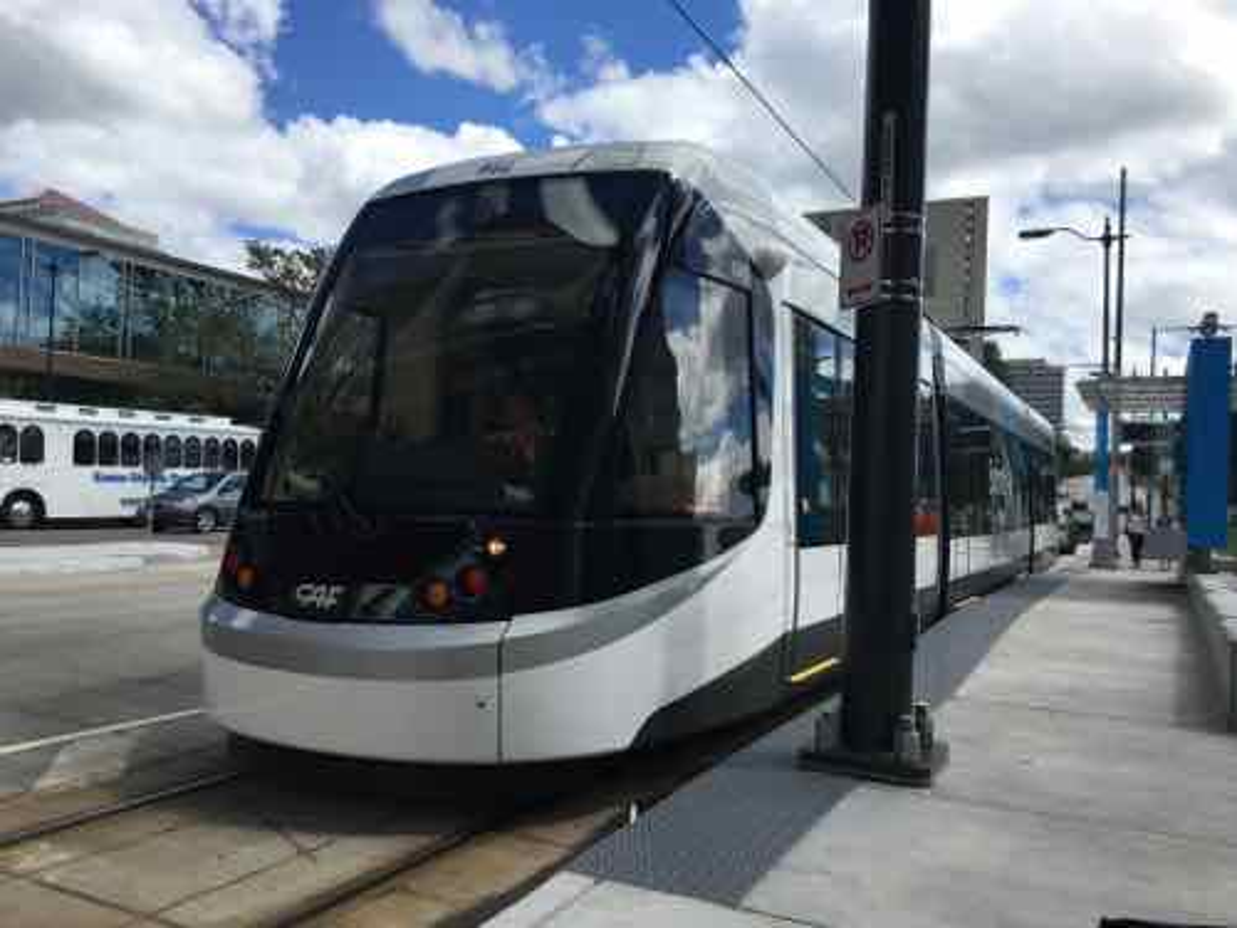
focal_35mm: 29
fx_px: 1036
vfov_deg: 48.2
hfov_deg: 61.7
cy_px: 464
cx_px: 618
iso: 25
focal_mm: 4.15
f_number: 2.2
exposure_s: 1/1508
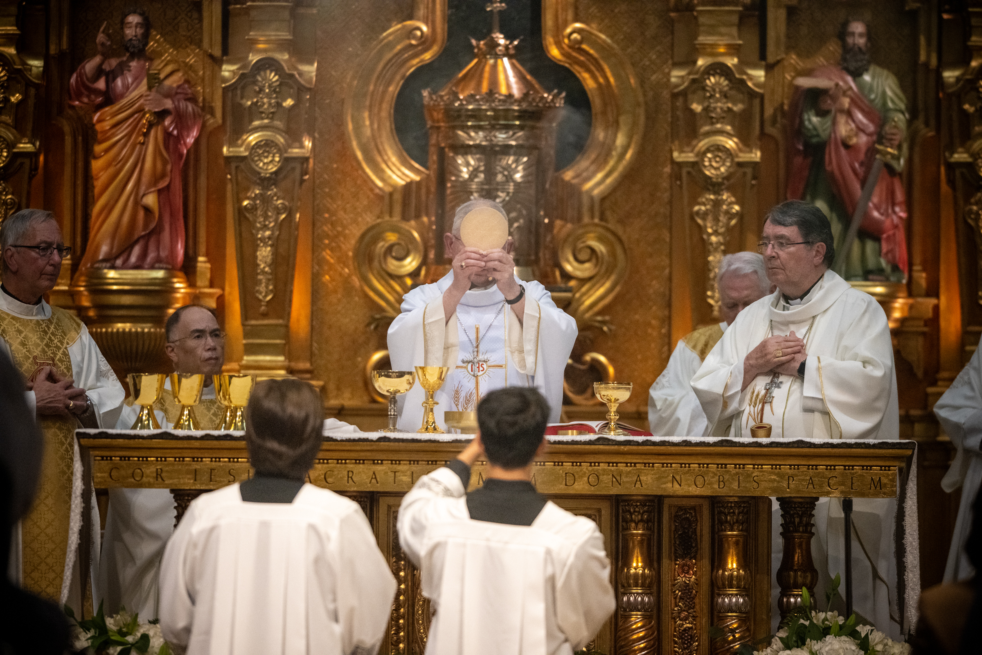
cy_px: 328
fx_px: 10910
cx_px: 491
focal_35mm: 400
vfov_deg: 3.4
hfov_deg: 5.2
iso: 5000
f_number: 3.2
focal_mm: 400
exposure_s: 1/800
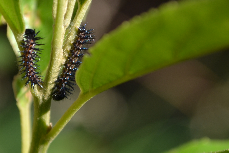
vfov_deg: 7.0
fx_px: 1248
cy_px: 44
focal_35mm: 196
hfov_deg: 10.5
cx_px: 83
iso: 110
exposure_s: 1/125
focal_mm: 55
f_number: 5.6
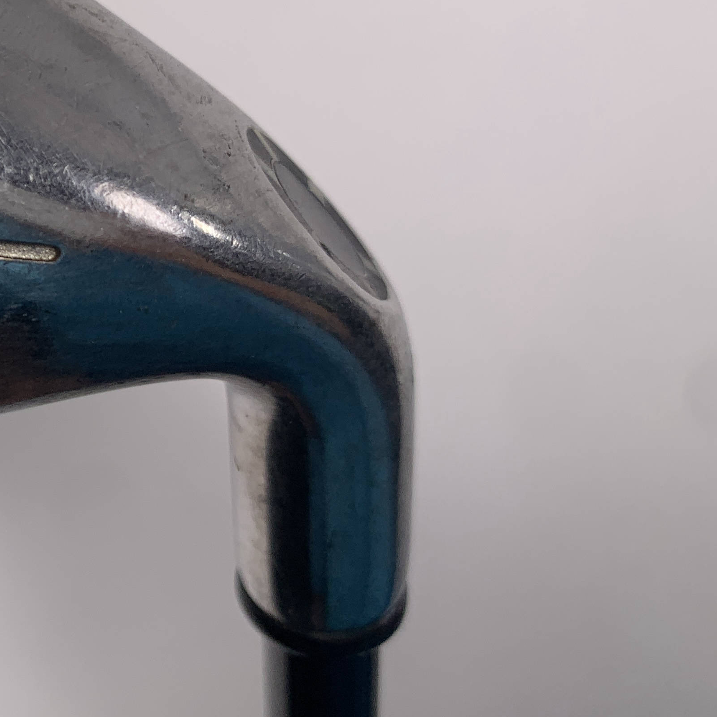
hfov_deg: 25.8
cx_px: -184
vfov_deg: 29.0
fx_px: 1359
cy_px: 158
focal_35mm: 58
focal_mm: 4.25
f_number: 1.8
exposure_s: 1/315
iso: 25
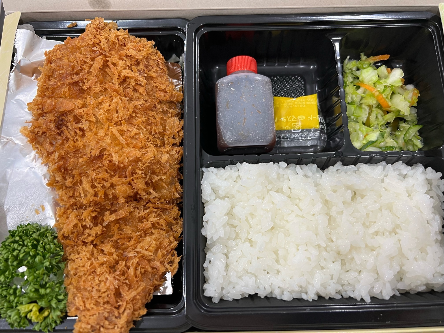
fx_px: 333
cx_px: 222
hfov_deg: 67.3
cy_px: 166
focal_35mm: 26
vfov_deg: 53.1
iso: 80
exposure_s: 1/50
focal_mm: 5.7
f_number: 1.5
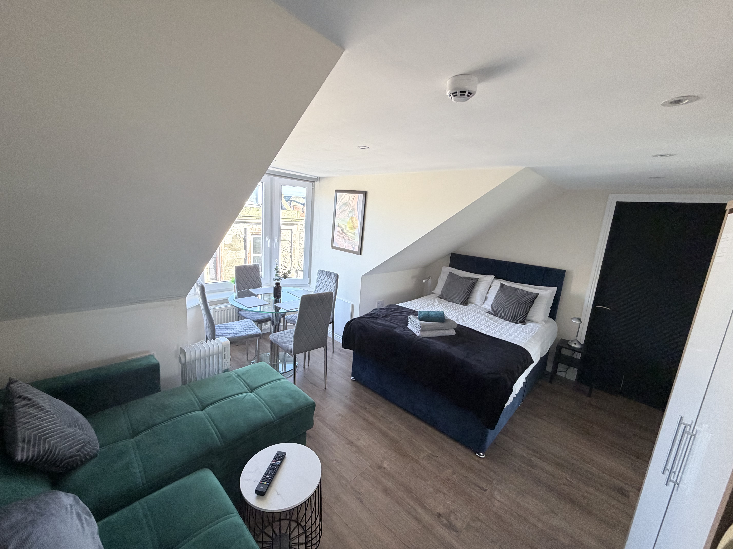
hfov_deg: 102.1
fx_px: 296
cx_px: 366
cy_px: 274
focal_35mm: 14
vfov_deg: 85.7
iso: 200
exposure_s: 1/121
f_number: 2.2
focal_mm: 2.22
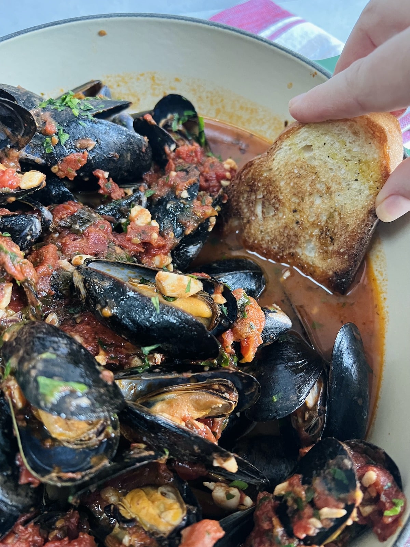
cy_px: 274
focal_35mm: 26
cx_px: 205
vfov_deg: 67.3
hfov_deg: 53.1
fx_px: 411
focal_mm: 5.7
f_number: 1.5
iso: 500
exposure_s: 1/43
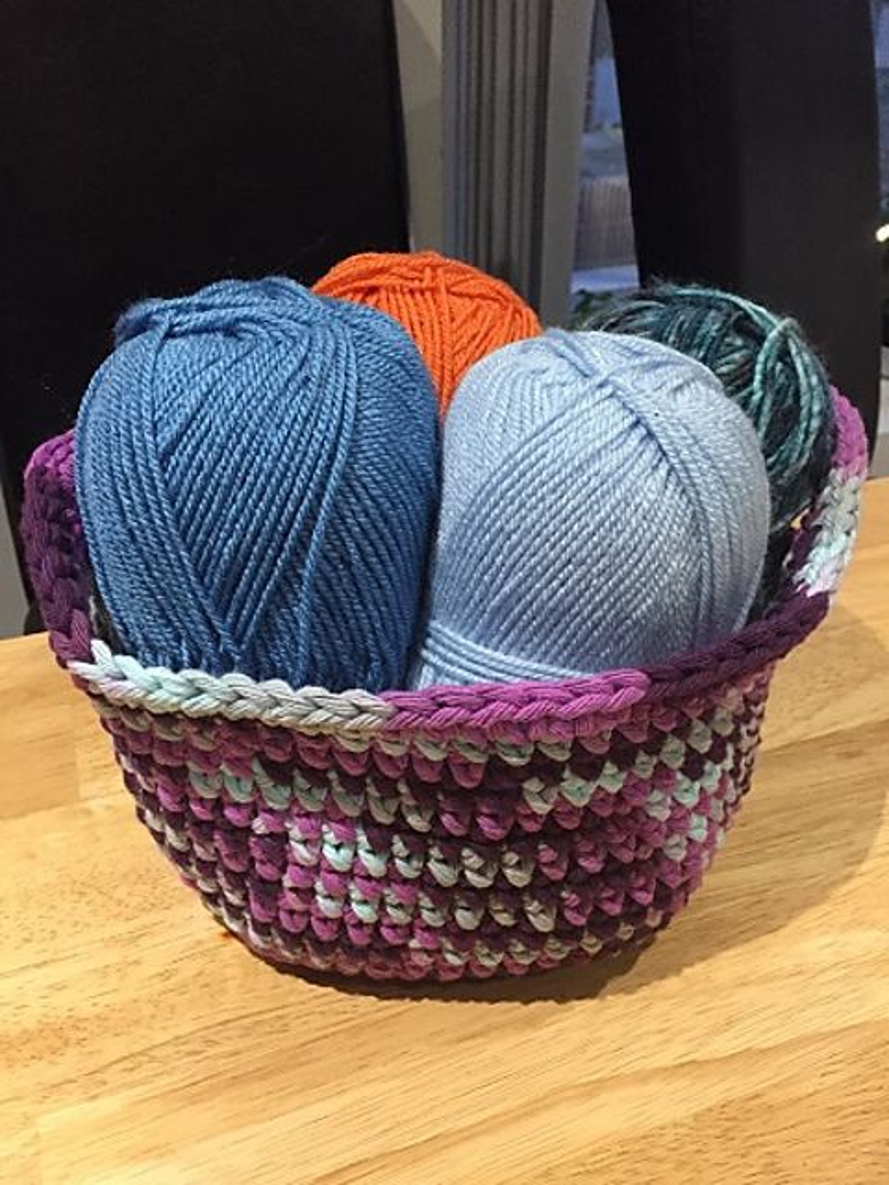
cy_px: 592
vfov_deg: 61.7
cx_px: 444
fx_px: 993
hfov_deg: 48.2
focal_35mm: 29
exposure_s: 1/25
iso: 250
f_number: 2.2
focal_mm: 4.15
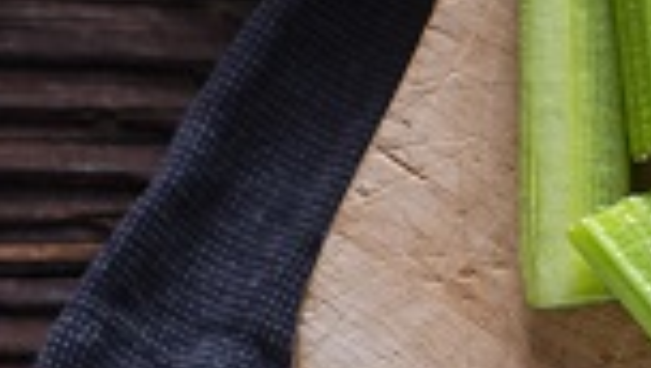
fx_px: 5704
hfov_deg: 6.3
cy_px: 143
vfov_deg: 3.7
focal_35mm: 330
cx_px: 1418
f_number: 8
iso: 320
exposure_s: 1/160
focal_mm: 60
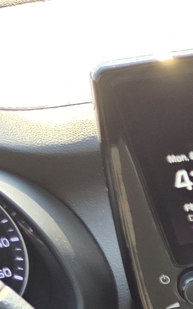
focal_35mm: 139
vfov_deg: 13.1
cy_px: 614
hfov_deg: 7.0
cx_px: 786
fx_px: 1171
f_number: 1.7
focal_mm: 6.3
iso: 100
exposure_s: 1/180
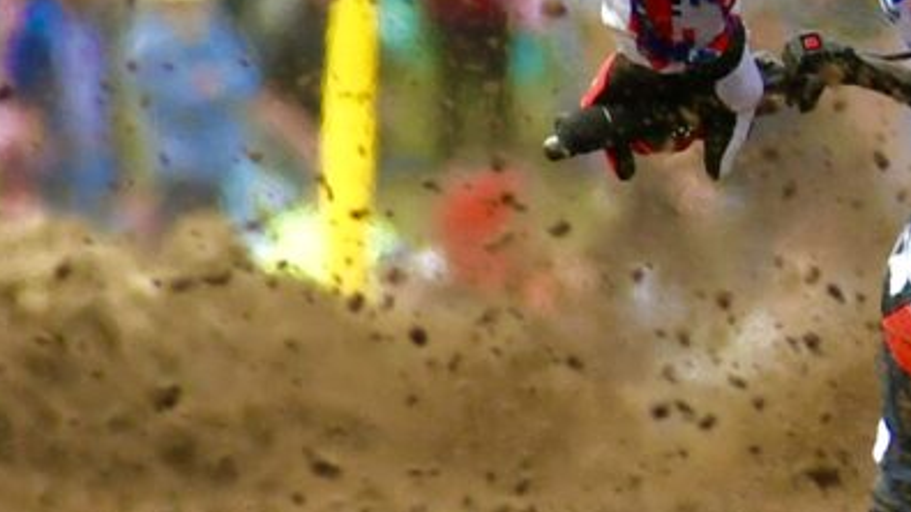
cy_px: 24
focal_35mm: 1777
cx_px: 1760
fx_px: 42917
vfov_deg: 0.7
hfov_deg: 1.2
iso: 500
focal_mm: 175
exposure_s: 1/1000
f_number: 5
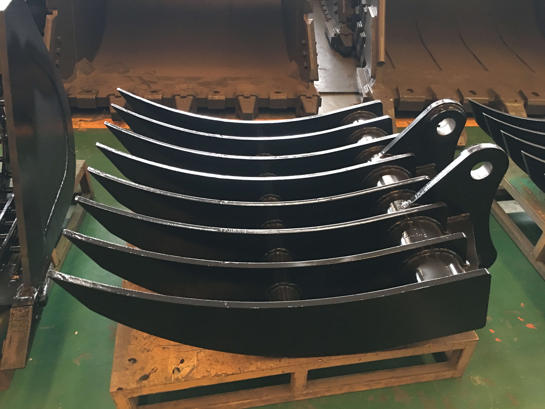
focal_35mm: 29
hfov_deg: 61.7
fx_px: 457
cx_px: 272
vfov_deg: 48.2
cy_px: 204
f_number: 2.2
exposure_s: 1/8
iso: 125
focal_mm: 4.15
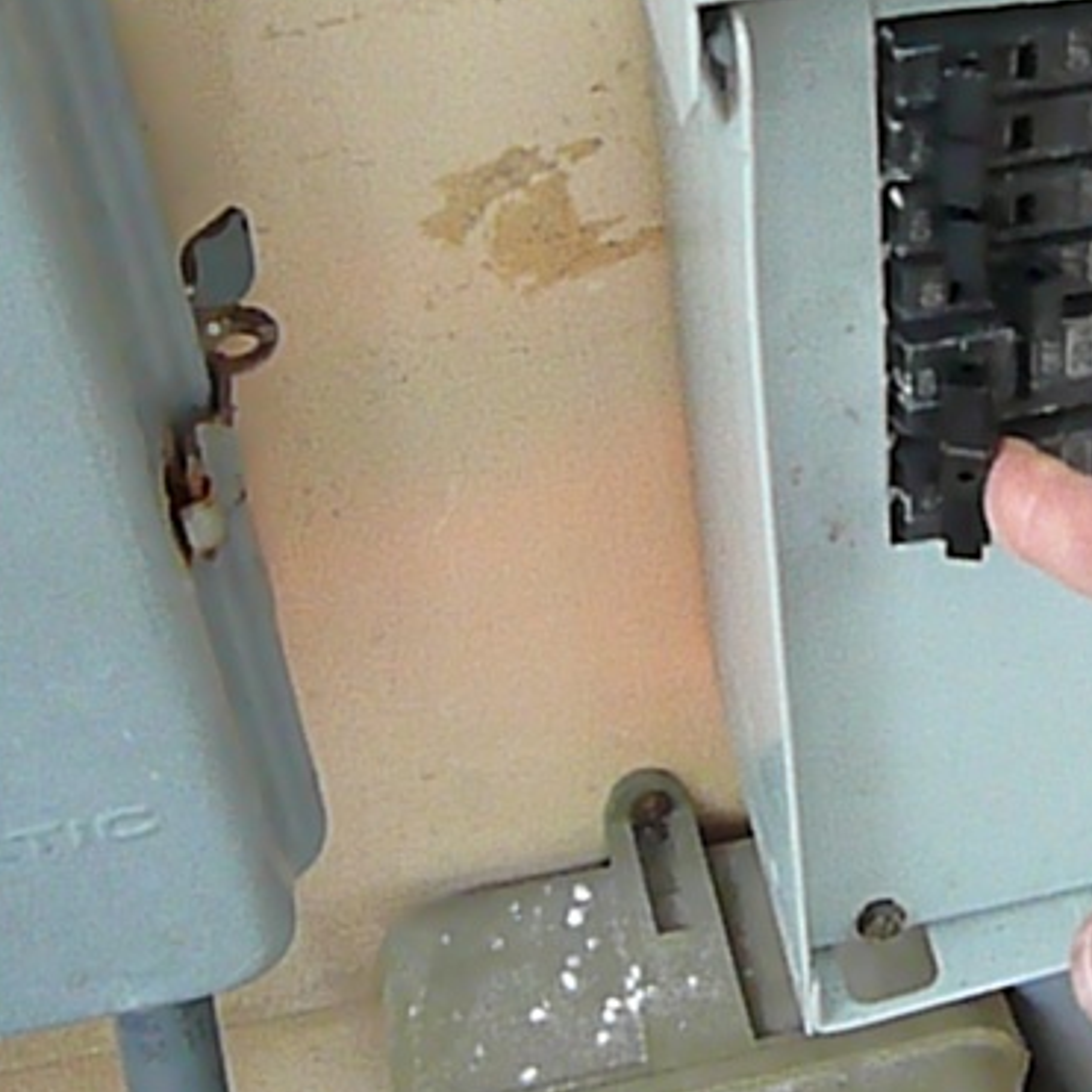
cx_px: 992
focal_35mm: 64
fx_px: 2284
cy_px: 380
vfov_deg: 26.8
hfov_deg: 26.0
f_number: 2.8
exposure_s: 1/100
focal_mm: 5.2
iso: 800
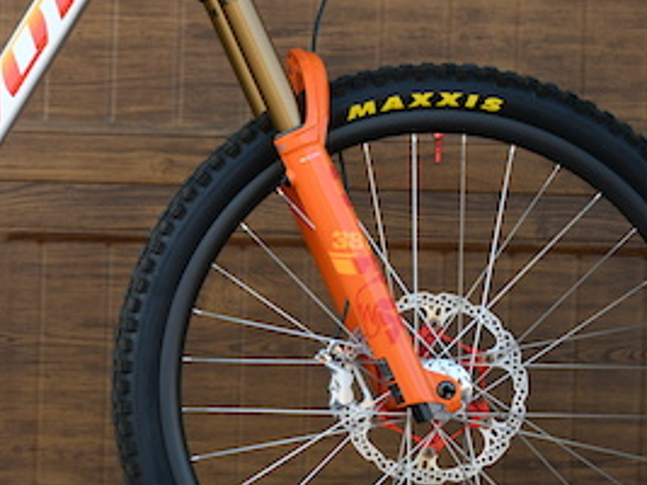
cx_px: -131
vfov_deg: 7.9
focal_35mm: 187
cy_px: 152
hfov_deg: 10.4
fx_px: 3494
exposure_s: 1/1000
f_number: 2.8
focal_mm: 65
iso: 500
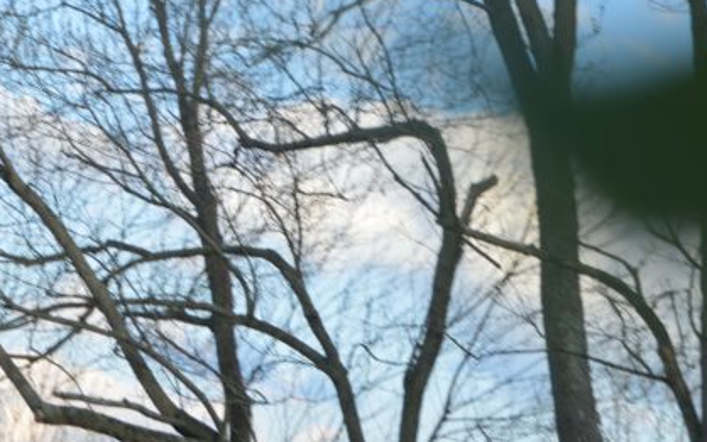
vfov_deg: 7.0
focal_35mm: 187
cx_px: 49
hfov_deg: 11.1
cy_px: 25
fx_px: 3602
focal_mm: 50
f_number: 6.3
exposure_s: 1/160
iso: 100
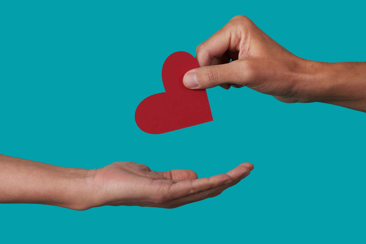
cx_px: 183
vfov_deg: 13.1
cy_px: 122
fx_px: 1068
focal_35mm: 105
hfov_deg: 19.4
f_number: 16
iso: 64
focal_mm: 105
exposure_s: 1/160
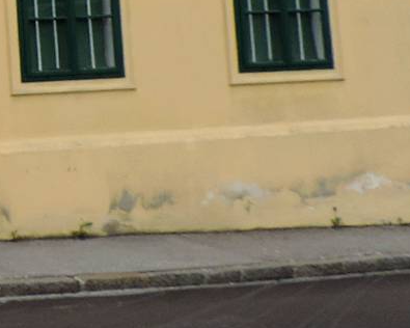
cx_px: -256
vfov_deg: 15.3
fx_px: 1153
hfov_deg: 17.5
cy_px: -118
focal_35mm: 95
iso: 80
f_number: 3
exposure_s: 1/320
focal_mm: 4.3
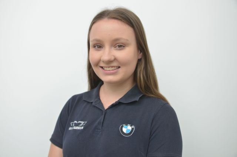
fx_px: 237
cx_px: 118
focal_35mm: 36
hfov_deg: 53.2
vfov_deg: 36.7
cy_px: 78
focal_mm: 24
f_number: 3.5
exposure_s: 1/500
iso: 500
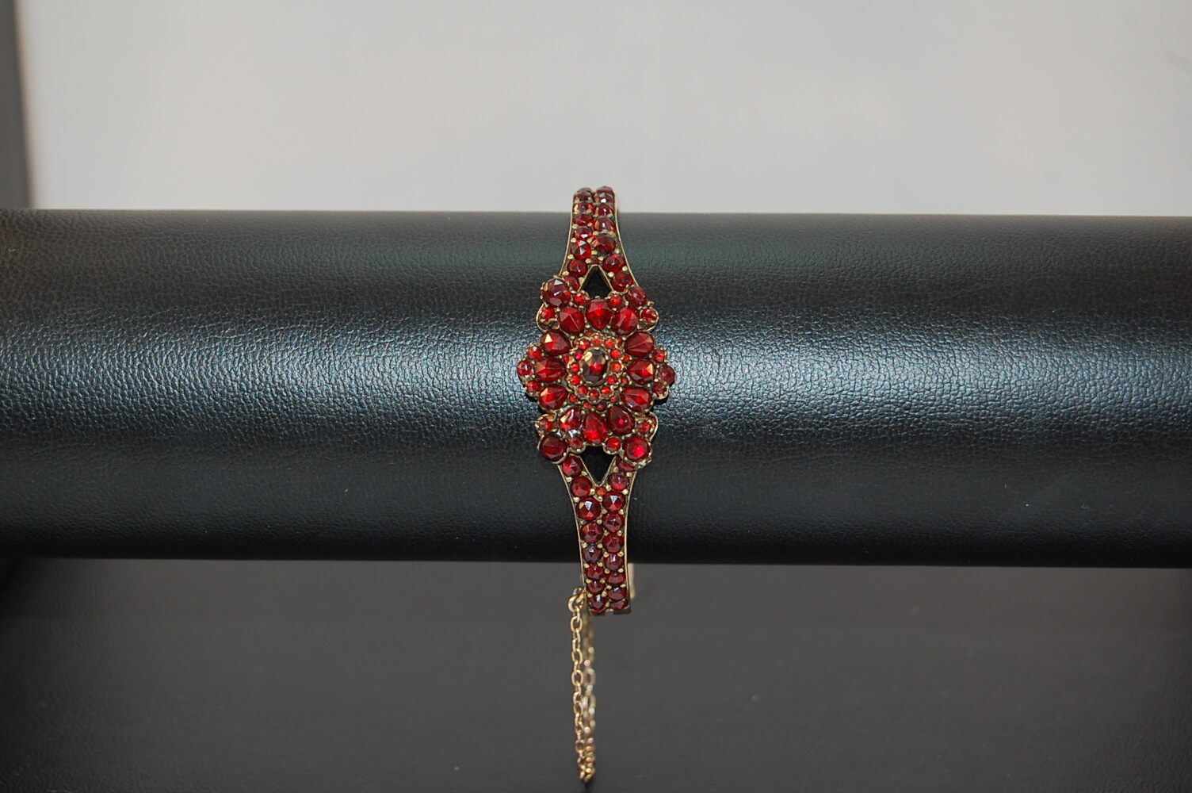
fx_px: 2729
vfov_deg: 16.5
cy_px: 396
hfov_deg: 24.6
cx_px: 596
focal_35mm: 82
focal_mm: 55
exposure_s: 1/60
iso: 400
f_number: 5.6
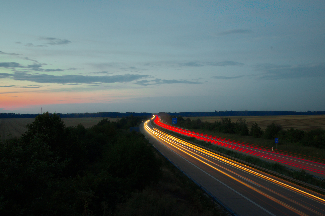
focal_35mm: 30
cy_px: 108
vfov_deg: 43.6
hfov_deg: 62.0
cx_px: 162
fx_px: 271
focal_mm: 20
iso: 100
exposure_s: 21
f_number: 18
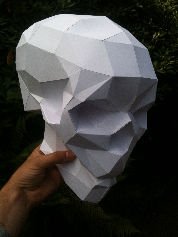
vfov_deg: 52.6
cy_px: 118
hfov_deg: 40.7
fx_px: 240
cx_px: 89
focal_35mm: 35
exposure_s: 1/813
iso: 64
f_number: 2.8
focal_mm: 3.85
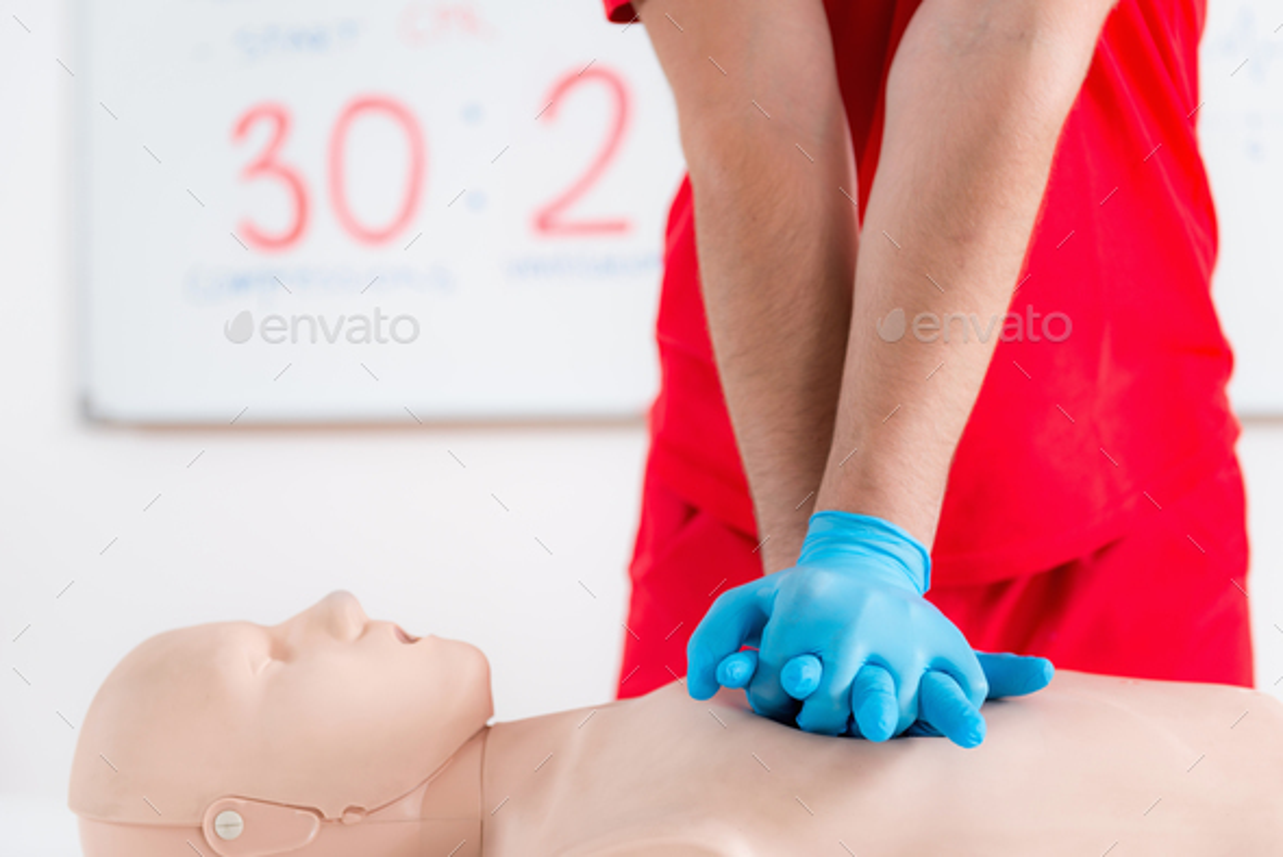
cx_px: 642
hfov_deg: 30.5
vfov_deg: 20.6
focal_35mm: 66
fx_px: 2353
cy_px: 428
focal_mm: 66
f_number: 4
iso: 100
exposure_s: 1/160
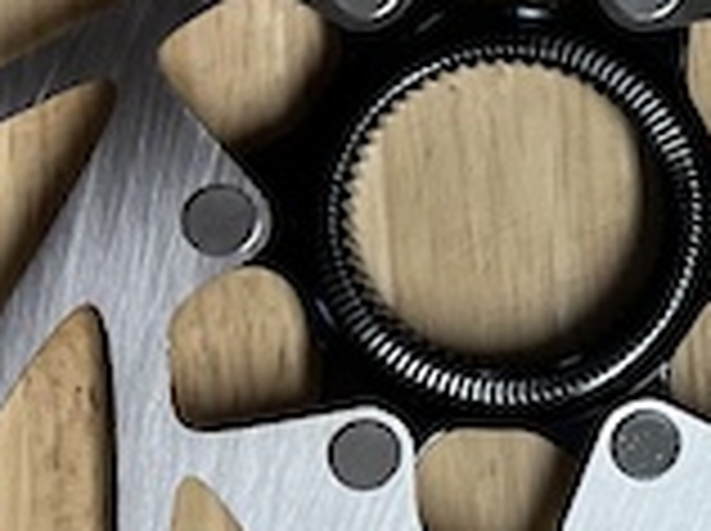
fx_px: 2707
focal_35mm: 132
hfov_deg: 13.6
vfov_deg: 11.2
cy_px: 112
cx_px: 1233
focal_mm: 5.1
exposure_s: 1/120
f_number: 1.6
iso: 100
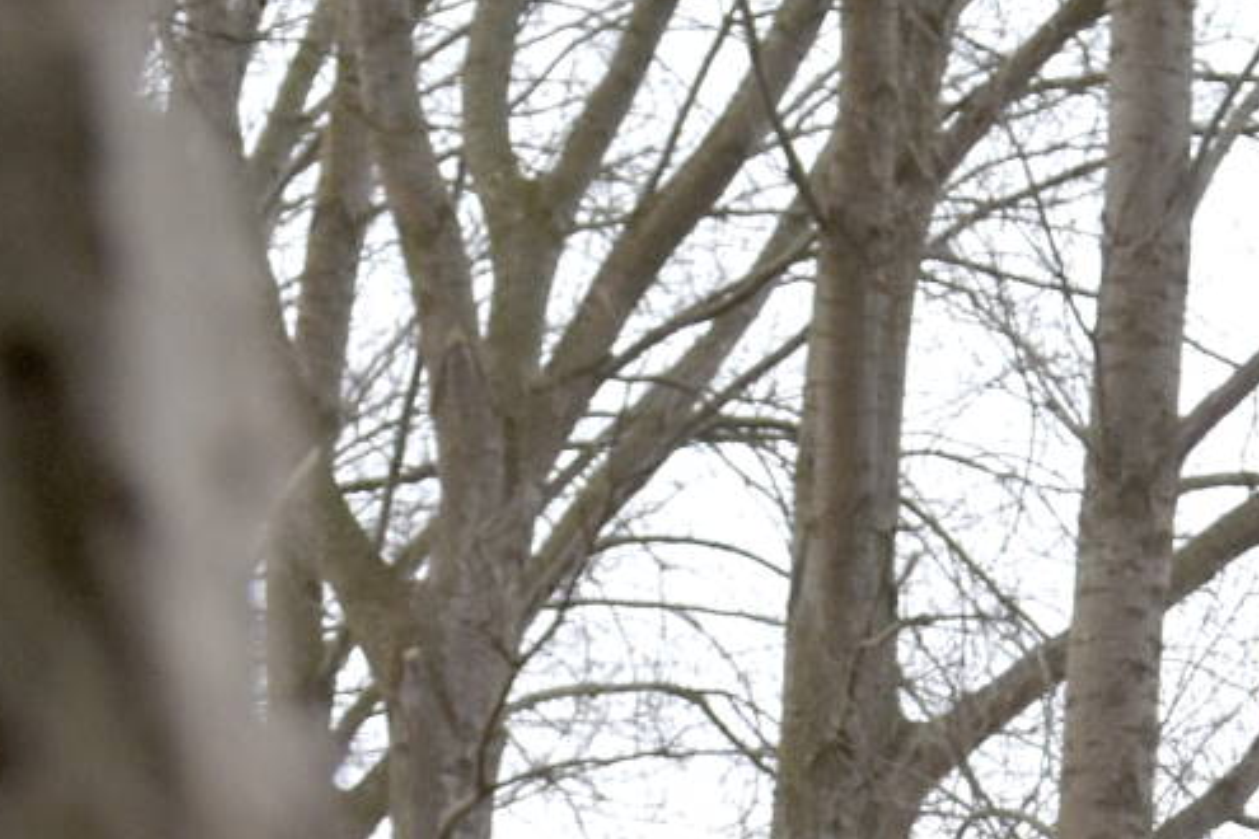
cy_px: 2007
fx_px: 6364
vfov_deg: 7.1
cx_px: 1941
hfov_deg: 10.8
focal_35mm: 182
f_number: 4.5
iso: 800
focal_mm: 24
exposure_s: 1/125
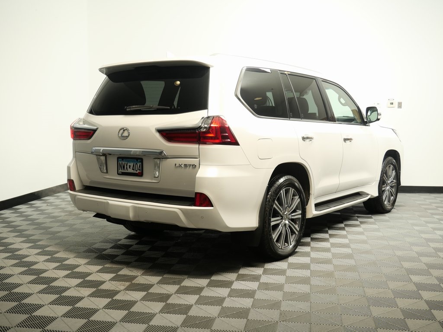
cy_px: 166
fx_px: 512
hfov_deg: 46.8
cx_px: 222
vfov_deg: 36.0
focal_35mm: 40
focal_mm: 20
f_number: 5
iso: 250
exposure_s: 1/200
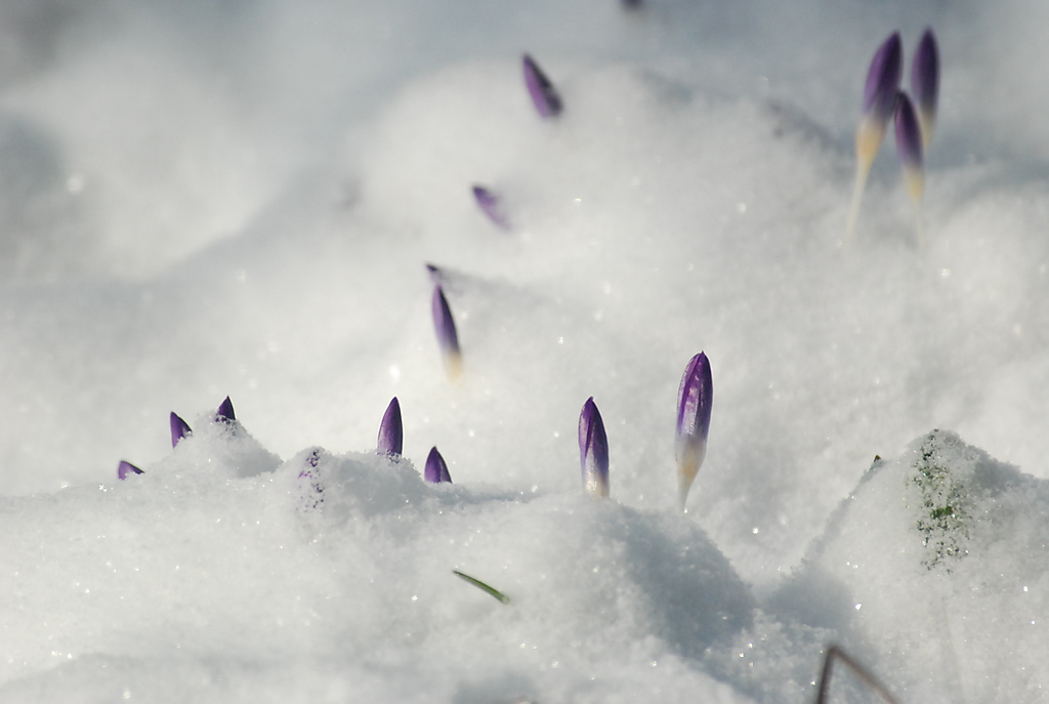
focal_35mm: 600
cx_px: 524
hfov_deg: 3.4
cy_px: 352
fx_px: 17516
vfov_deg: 2.3
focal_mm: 400
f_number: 5.6
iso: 800
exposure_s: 1/2500
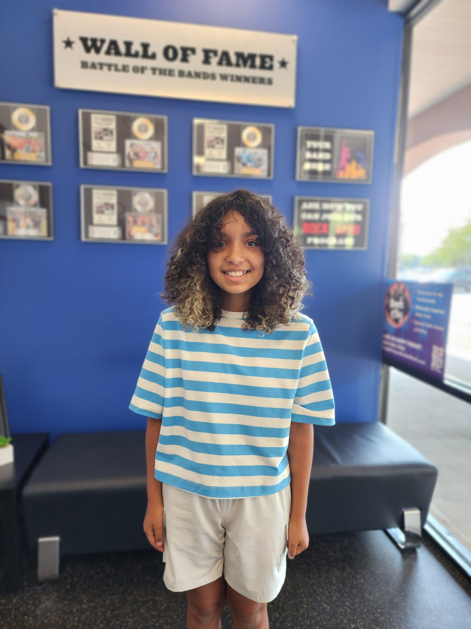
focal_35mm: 23
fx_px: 417
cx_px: 236
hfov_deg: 58.9
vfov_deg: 73.9
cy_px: 314
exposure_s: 1/120
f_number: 1.8
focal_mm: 6.4
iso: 125
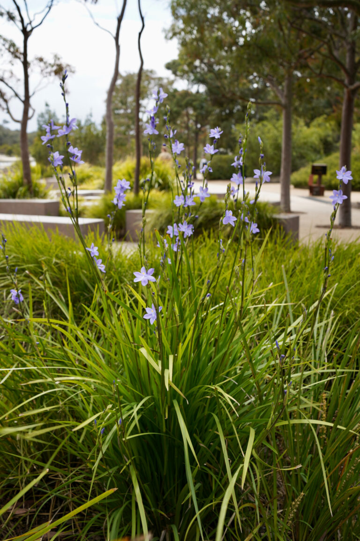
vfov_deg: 54.4
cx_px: 180
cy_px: 270
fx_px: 525
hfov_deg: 37.9
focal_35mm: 35
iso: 200
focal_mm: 35
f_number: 7.1
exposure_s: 1/80
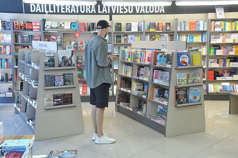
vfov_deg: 28.0
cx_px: 119
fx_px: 317
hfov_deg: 41.1
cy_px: 79
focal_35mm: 48
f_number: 8
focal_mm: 48
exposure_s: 1/180
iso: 6400
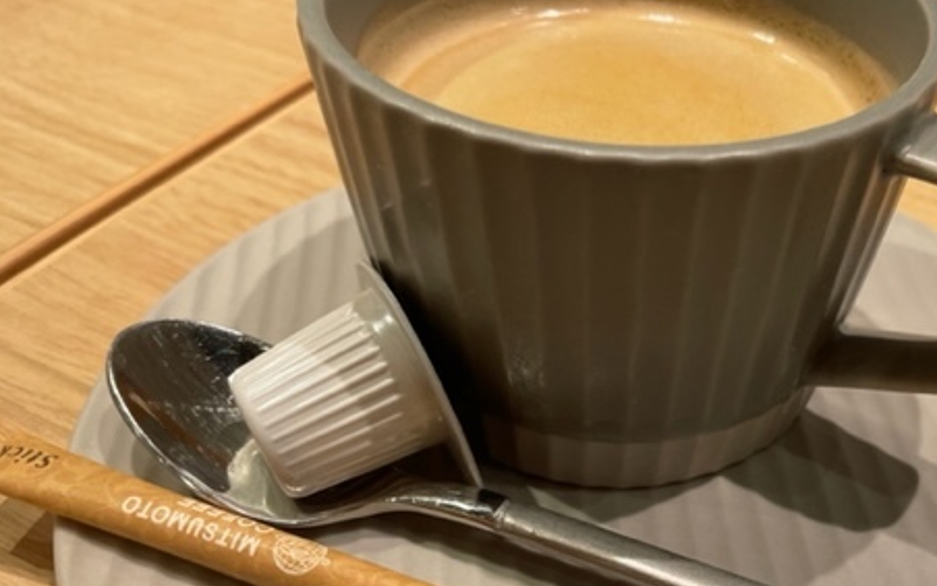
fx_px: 996
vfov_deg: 32.8
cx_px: 659
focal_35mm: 39
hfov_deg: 49.1
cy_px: 321
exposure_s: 1/120
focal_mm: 4.2
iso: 100
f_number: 1.6
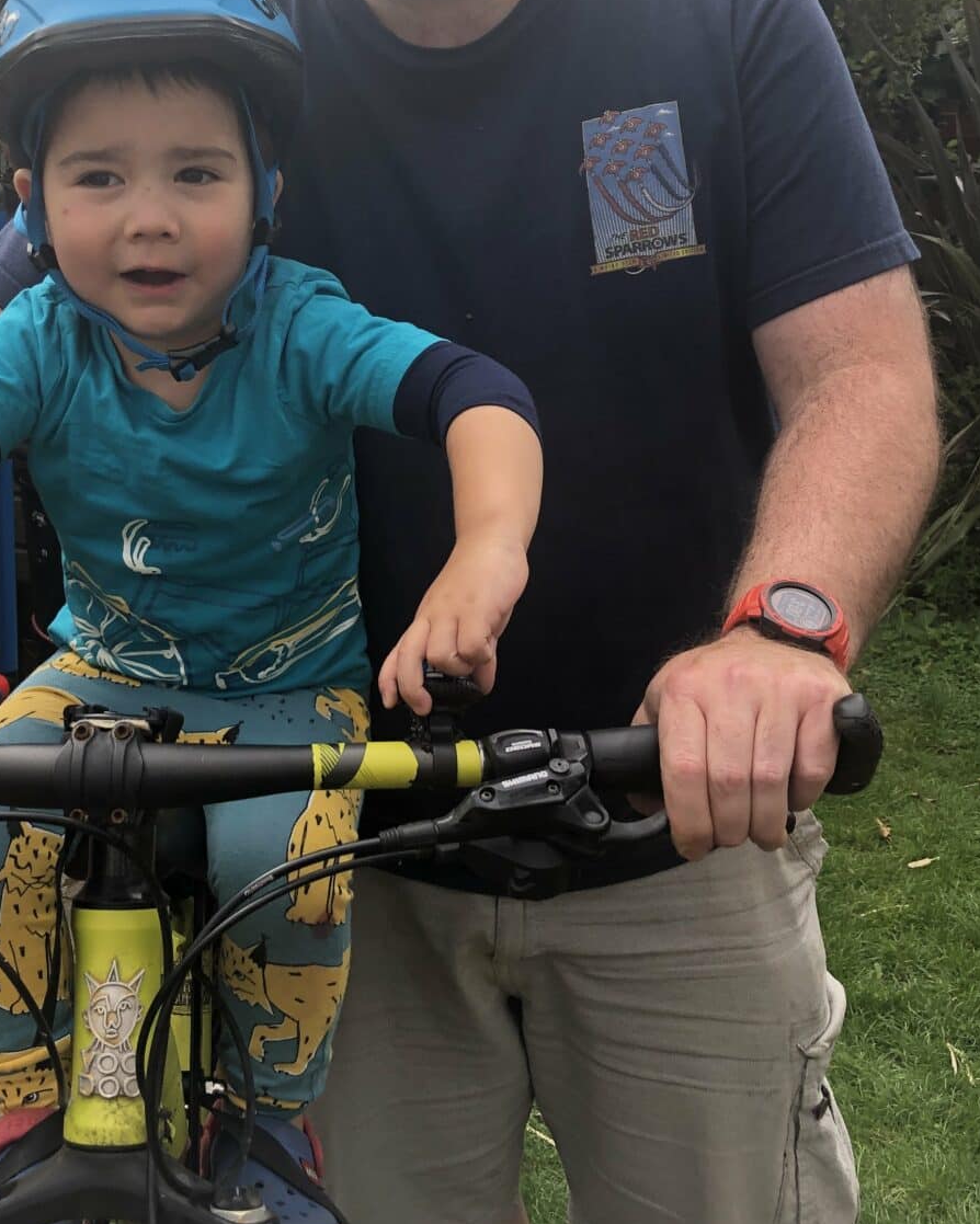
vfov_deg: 38.7
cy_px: 344
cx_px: 326
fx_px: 1704
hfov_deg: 31.8
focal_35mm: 47
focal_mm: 3.99
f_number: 1.8
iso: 20
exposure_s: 1/318
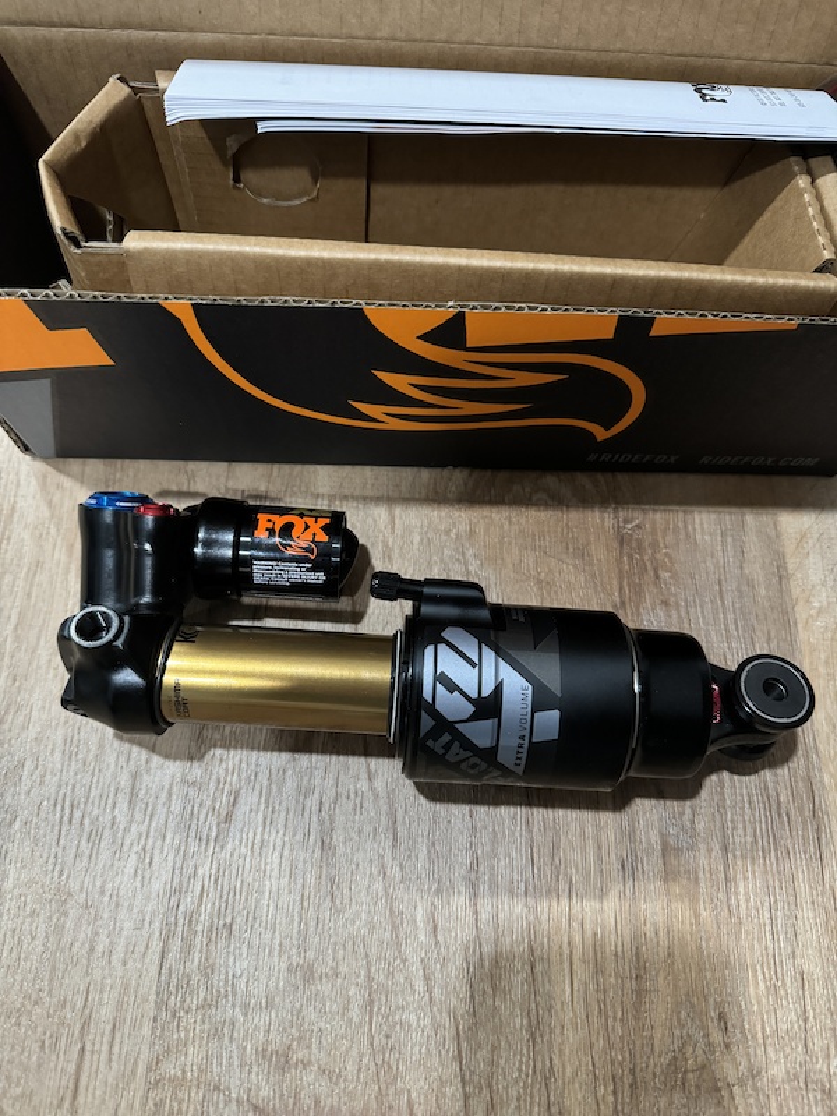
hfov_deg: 56.8
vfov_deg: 71.6
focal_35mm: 24
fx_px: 774
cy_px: 558
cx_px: 418
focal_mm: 6.86
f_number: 1.78
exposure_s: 1/60
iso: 800
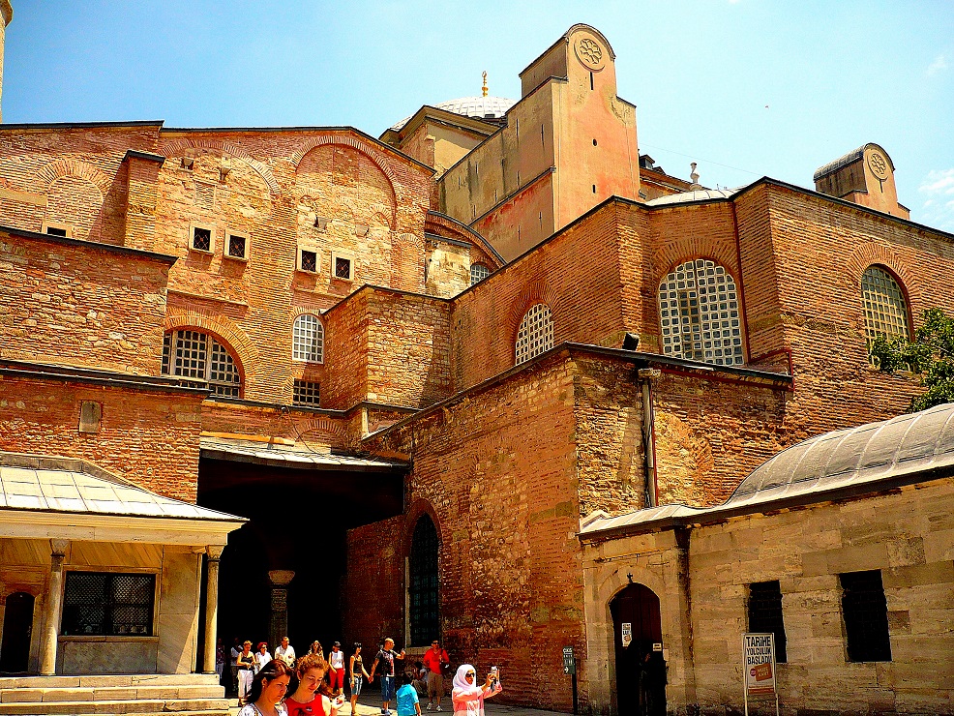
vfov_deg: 40.7
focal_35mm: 35
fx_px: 965
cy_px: 358
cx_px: 477
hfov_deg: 52.6
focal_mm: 5.8
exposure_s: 1/1000
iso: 100
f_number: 2.8
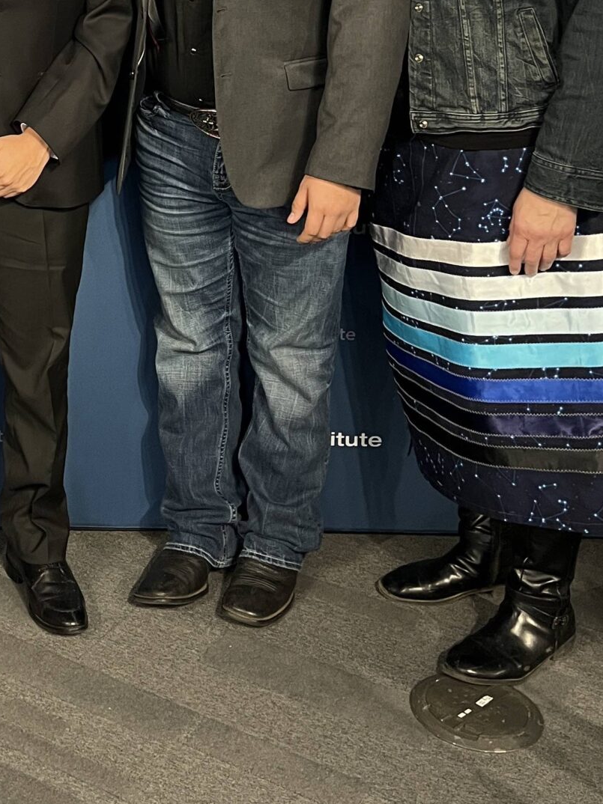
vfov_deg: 29.3
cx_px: 8
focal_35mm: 62
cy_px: 18
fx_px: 1441
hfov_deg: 22.8
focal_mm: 5.1
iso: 160
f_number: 1.6
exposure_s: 1/60
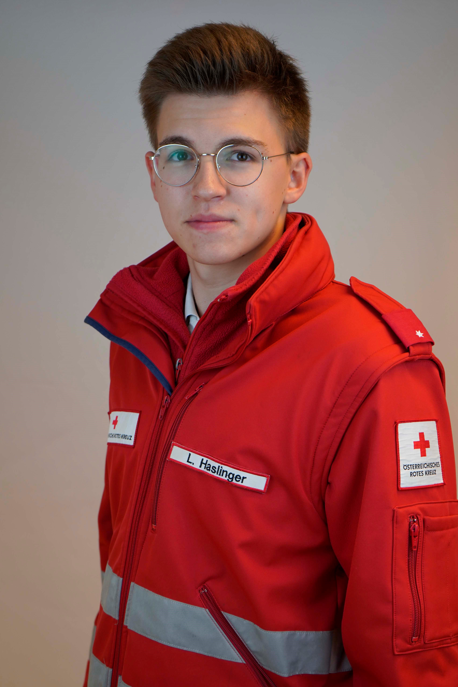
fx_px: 935
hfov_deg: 27.5
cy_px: 344
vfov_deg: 40.3
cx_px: 229
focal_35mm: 49
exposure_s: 1/160
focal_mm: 49
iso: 400
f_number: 4.5
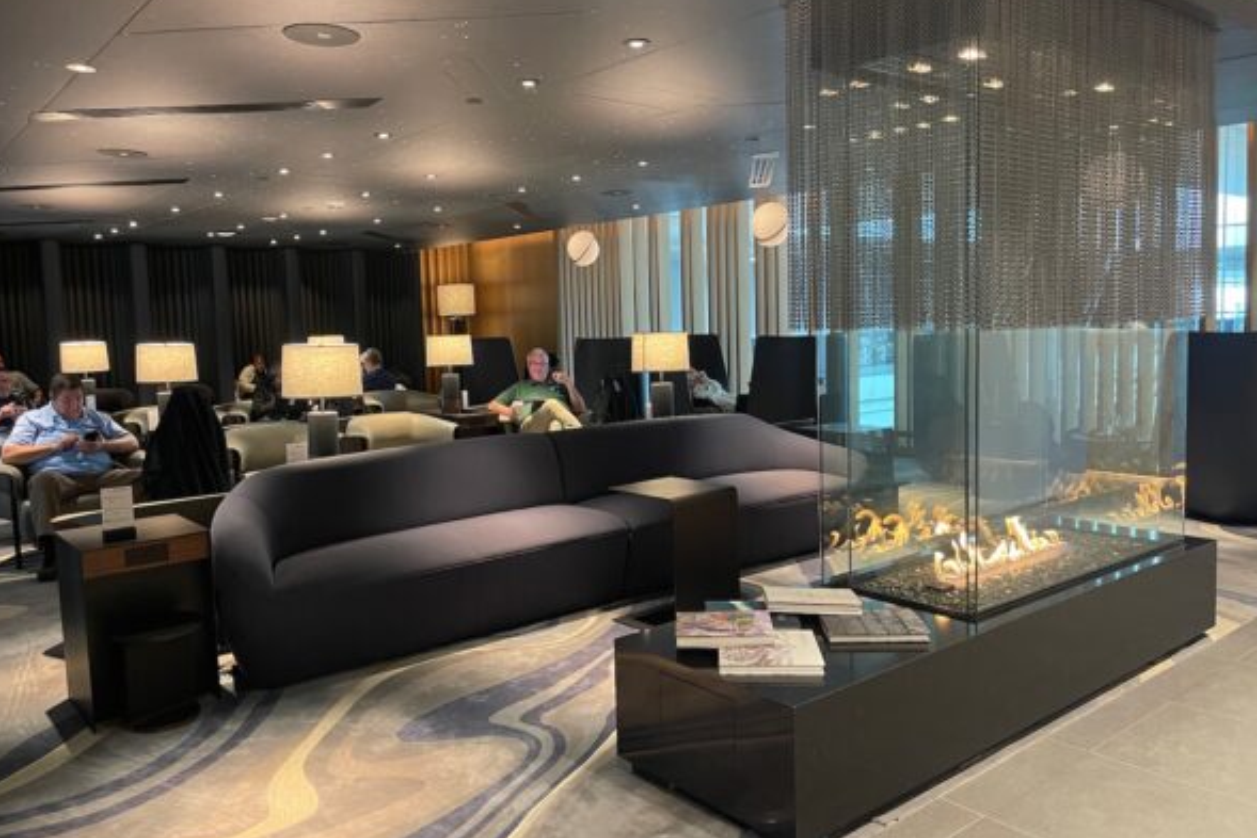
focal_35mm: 28
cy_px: 390
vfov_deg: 46.4
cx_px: 627
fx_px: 978
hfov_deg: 65.5
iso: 500
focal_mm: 5.1
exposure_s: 1/60
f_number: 1.6
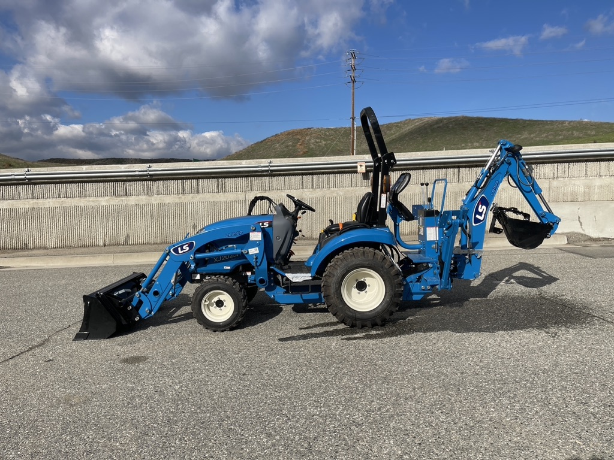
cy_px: 230
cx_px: 307
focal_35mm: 25
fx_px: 443
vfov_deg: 54.9
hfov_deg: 69.4
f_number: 1.6
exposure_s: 1/5128
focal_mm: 5.1
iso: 32
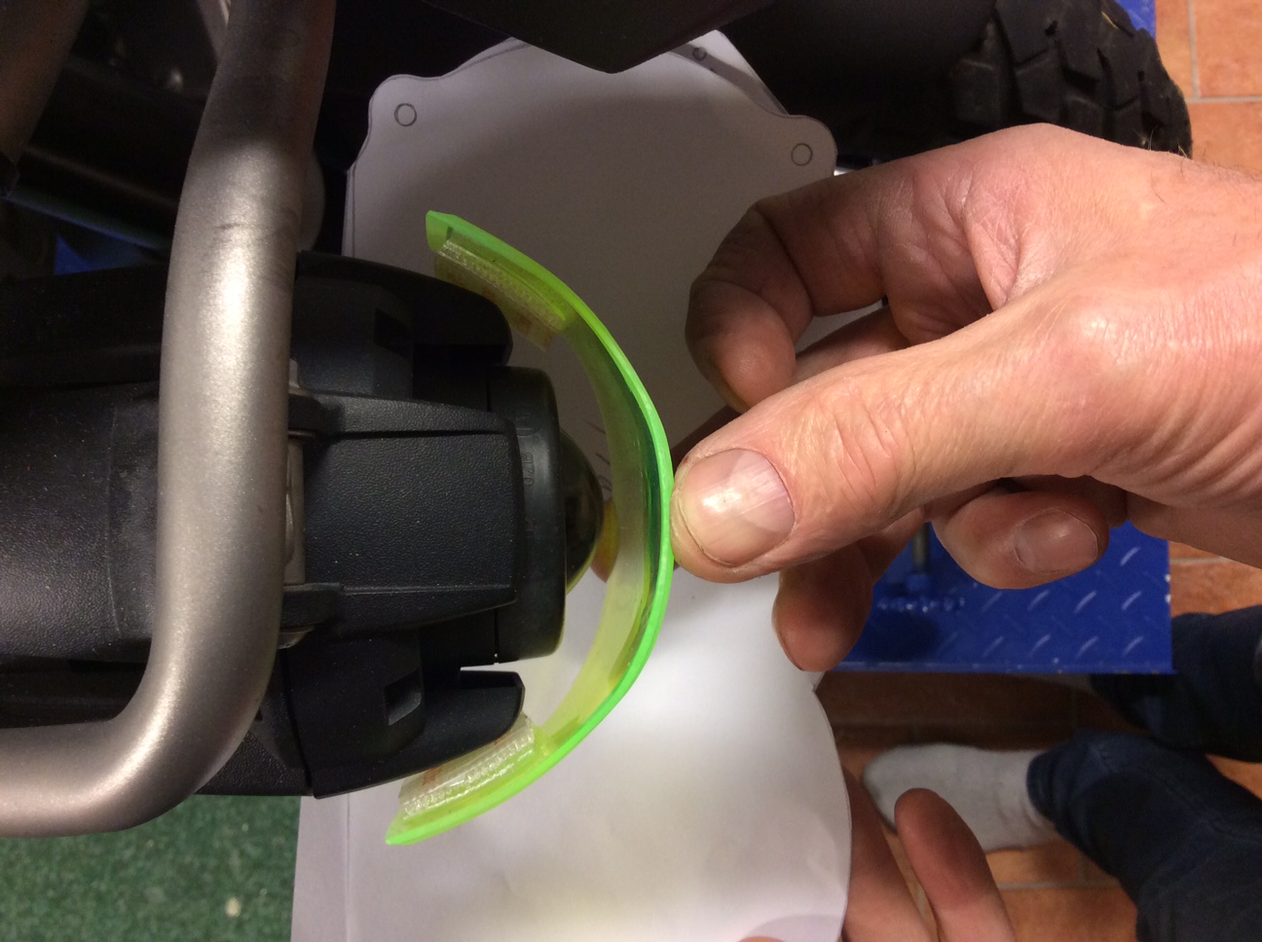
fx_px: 1165
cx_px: 631
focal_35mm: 32
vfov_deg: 44.1
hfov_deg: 56.9
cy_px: 471
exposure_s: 1/25
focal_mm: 3.3
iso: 100
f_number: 2.4
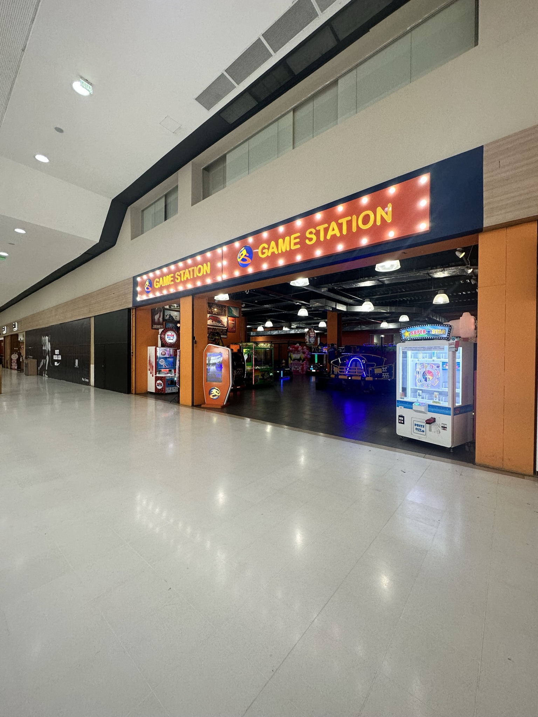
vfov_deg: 102.1
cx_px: 269
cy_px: 358
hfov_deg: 85.7
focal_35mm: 14
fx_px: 290
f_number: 2.2
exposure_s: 1/120
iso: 160
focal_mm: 2.22
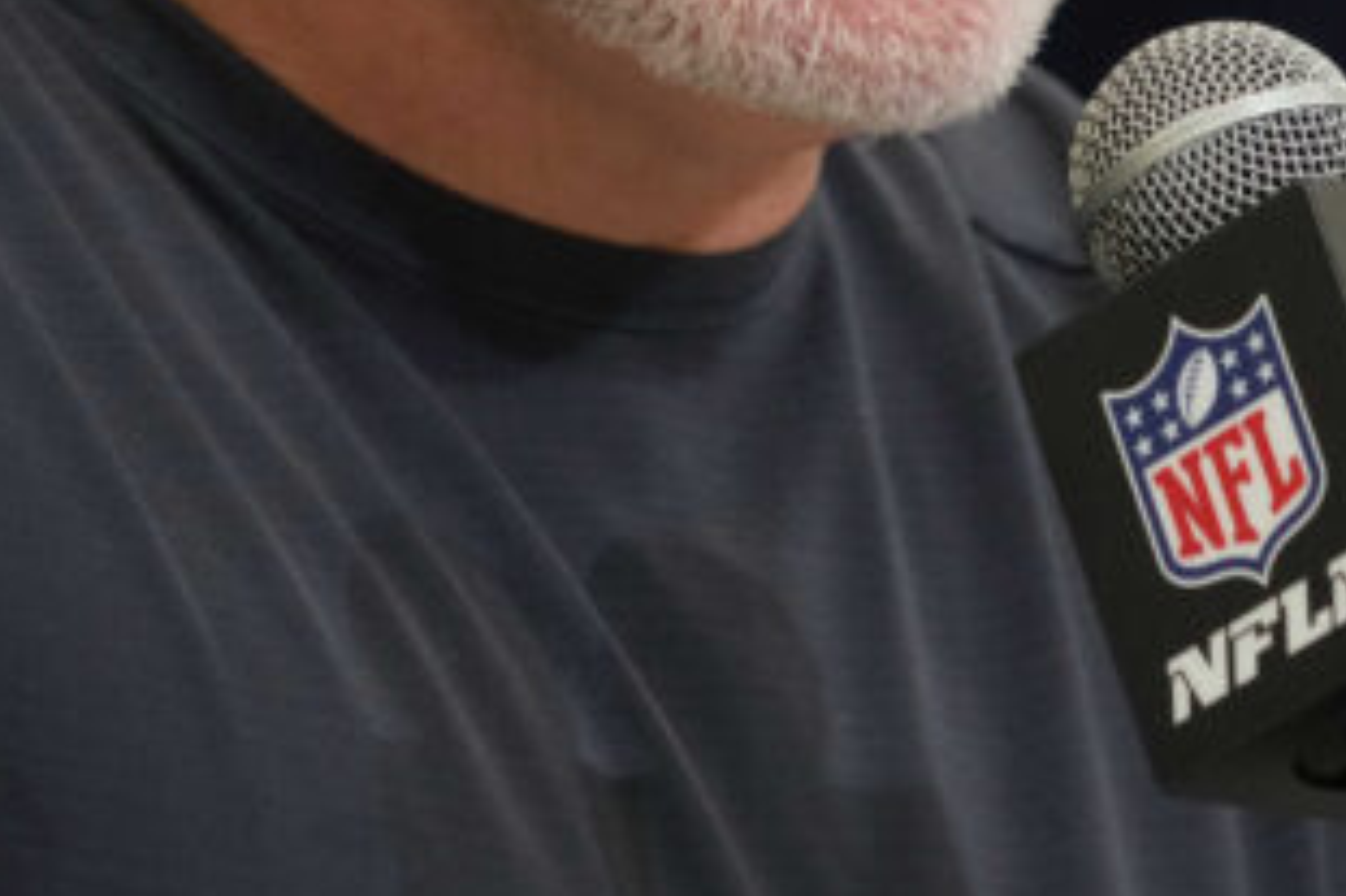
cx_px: 563
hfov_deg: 2.6
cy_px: -340
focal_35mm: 791
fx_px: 29558
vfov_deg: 1.7
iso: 4000
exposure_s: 1/400
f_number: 6.3
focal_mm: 240
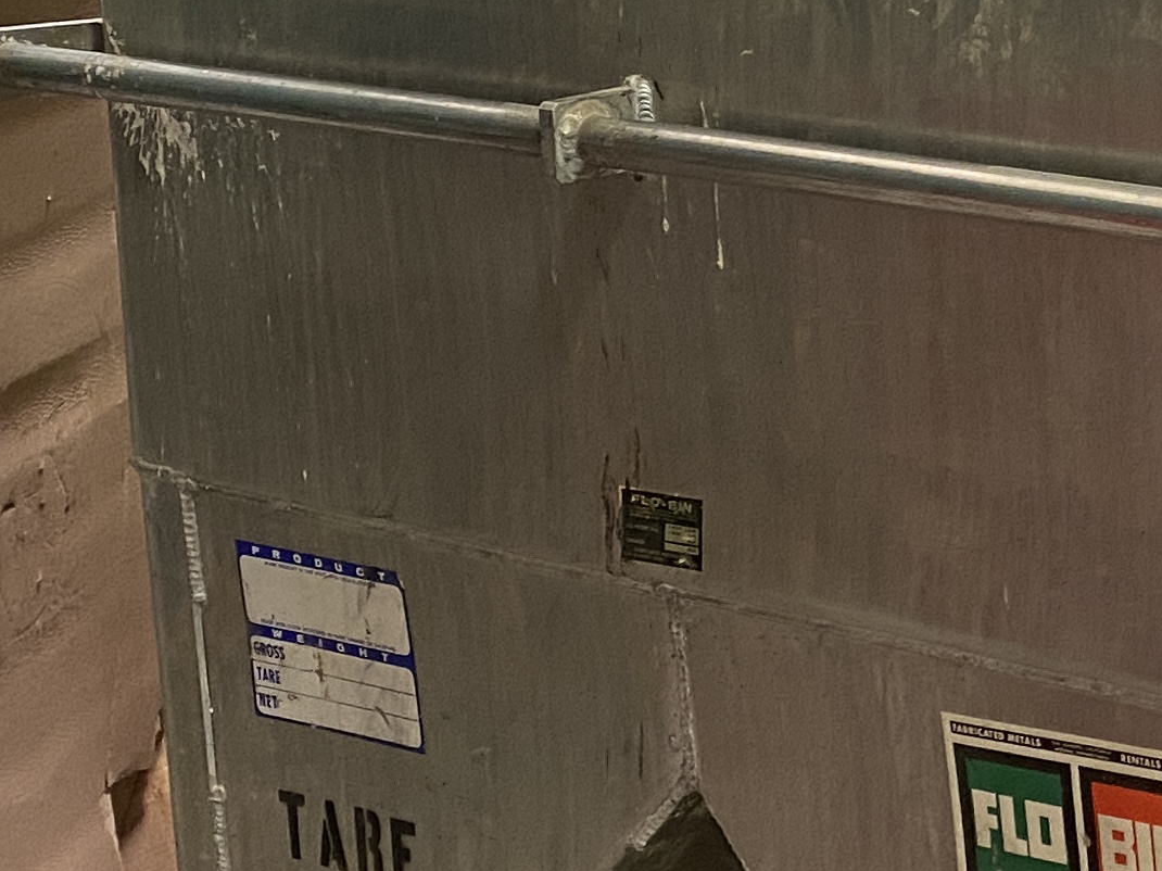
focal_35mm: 98
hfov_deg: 18.5
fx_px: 3289
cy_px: 327
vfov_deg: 15.1
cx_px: 1564
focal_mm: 4.25
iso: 200
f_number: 1.8
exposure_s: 1/60
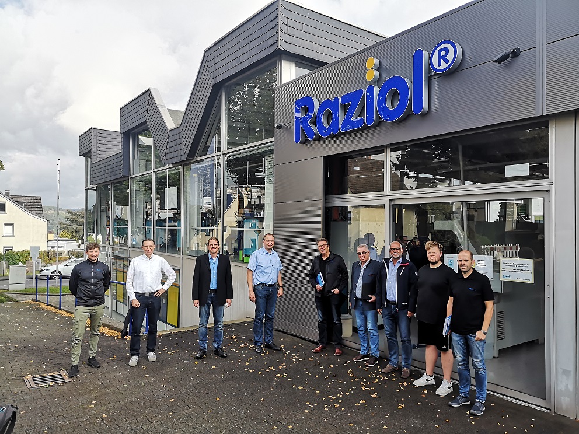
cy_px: 217
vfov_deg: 51.4
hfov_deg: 65.3
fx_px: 452
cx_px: 290
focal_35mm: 27
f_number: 1.8
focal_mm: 3.95
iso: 50
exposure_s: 1/652
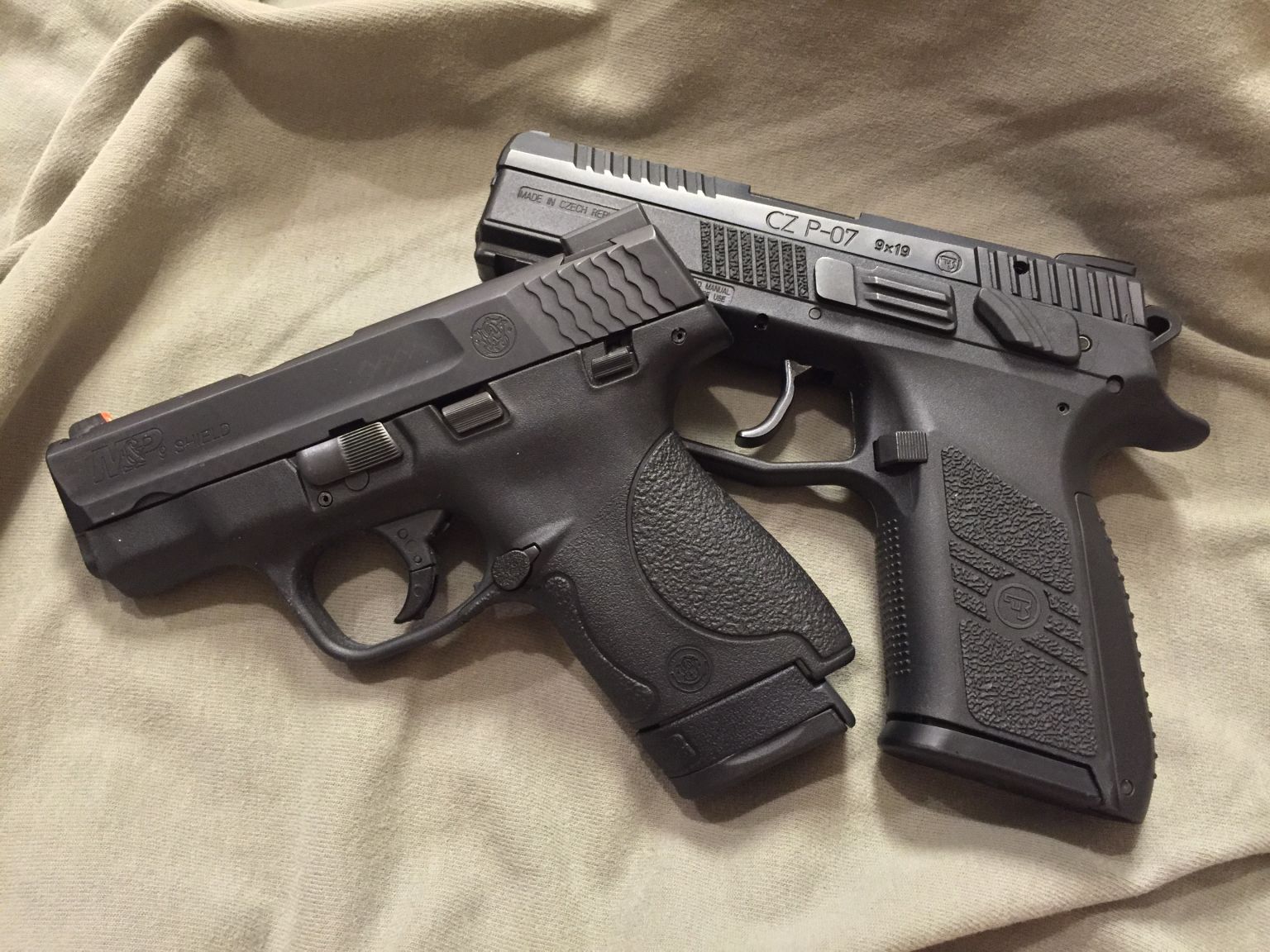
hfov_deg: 61.7
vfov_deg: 48.2
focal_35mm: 29
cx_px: 635
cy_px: 476
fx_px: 1064
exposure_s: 1/15
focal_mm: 4.15
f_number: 2.2
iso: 250
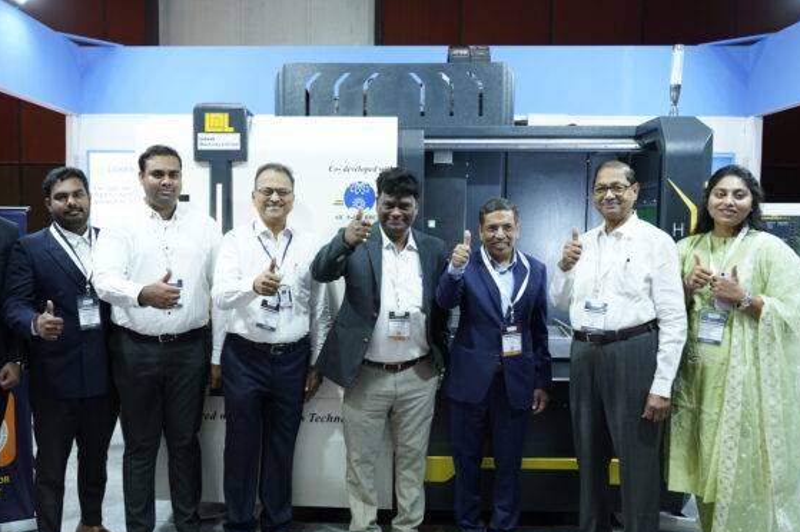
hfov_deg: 57.2
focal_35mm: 33
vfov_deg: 39.9
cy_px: 273
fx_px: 733
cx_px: 362
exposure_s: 1/250
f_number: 3.2
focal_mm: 24
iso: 1000
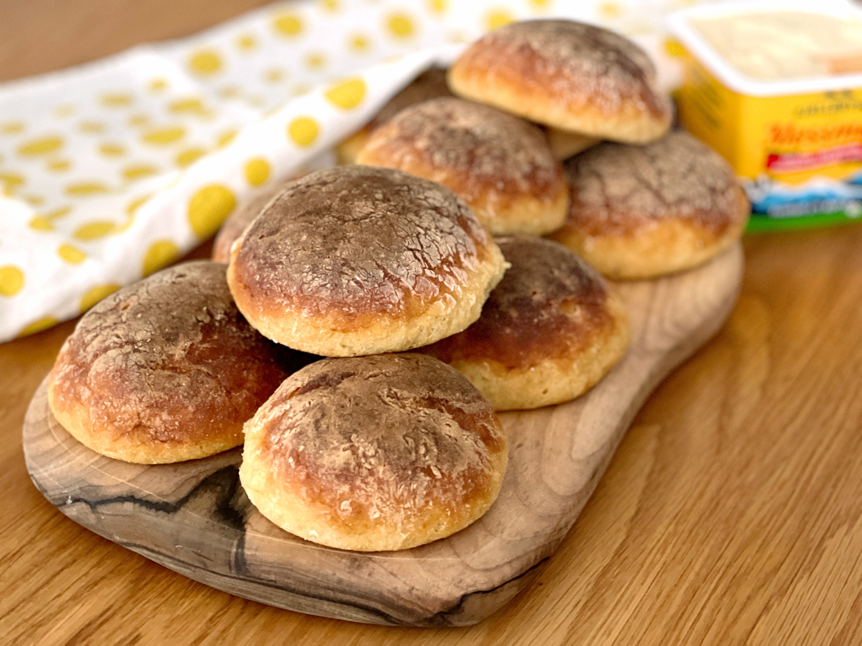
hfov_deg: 30.3
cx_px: 431
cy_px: 323
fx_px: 1594
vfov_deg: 22.9
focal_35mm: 64
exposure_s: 1/15
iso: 400
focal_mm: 7.5
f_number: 2.2
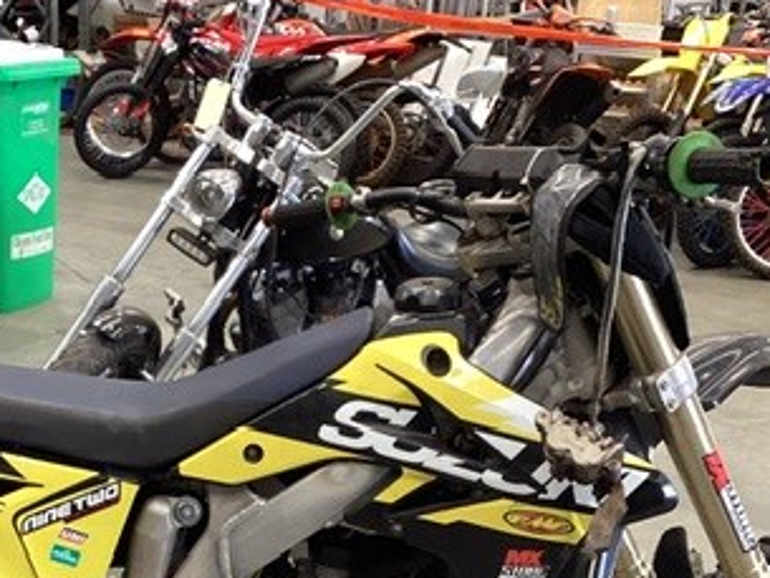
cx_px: 270
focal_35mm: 65
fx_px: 1446
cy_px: 538
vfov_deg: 22.0
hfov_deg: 29.6
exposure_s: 1/50
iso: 250
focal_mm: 3.3
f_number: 2.4
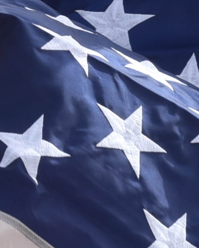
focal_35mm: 985
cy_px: 229
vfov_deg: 2.0
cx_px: 22
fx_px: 7250
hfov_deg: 1.6
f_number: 11
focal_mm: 105
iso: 200
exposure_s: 1/200
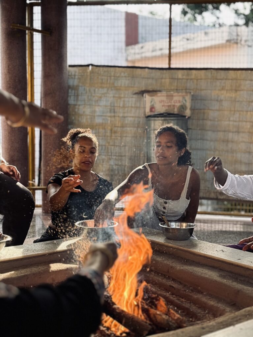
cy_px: 168
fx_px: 507
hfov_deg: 28.0
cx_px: 126
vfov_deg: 36.8
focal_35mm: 52
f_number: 1.6
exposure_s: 1/121
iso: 32
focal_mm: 5.96
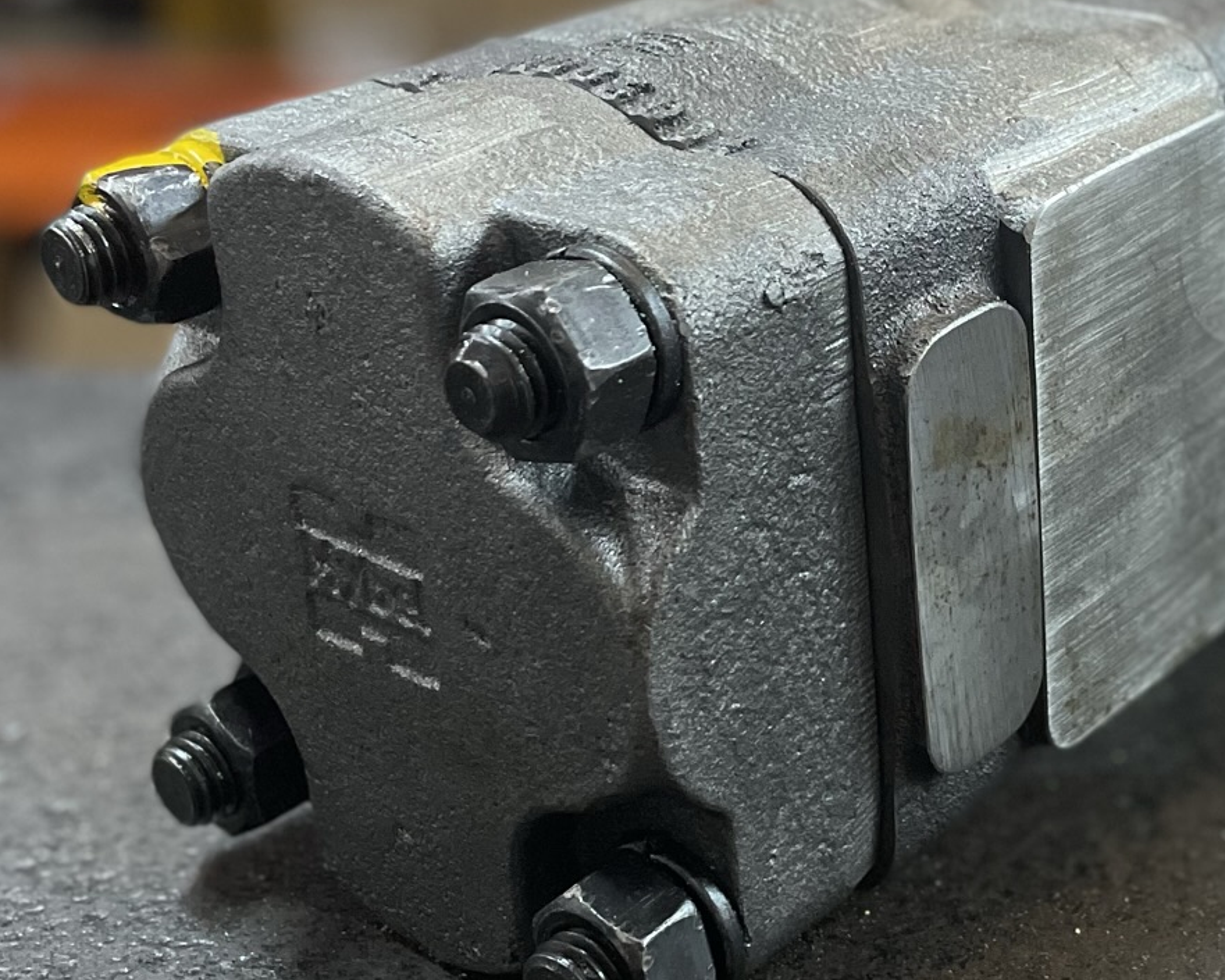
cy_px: 274
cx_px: 951
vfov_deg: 25.6
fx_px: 2139
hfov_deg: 31.3
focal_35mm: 59
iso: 500
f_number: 1.6
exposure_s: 1/40
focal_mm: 4.2
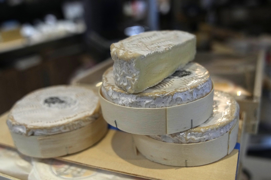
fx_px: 271
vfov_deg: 36.9
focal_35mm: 36
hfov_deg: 53.1
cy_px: 90
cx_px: 136
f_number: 2.8
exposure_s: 1/2500
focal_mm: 24
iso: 1600
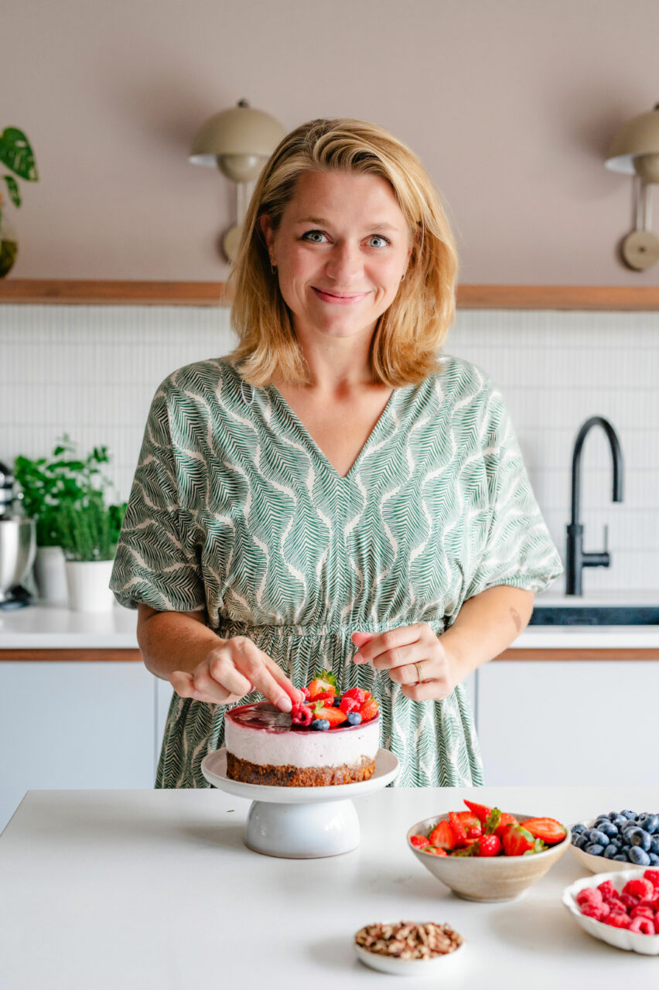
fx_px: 1374
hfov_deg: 27.0
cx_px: 330
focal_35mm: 50
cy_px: 495
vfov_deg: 39.6
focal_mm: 50
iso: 500
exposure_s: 1/125
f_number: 4
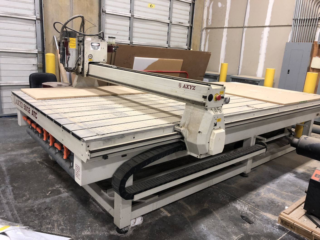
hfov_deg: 63.4
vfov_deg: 49.7
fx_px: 259
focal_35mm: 28
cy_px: 120
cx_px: 160
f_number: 1.8
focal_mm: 3.99
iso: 40
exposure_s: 1/15
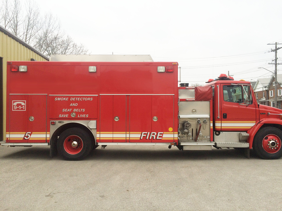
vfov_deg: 48.2
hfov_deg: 61.7
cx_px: 141
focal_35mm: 29
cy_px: 106
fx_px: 236
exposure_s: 1/250
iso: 32
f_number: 2.2
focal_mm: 4.15
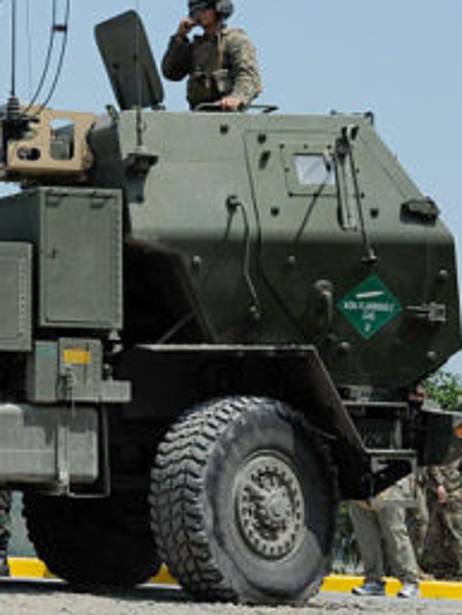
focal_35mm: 122
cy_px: 87
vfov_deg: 16.0
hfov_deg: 11.4
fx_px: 2169
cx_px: -340
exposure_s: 1/3200
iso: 400
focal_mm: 45
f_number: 5
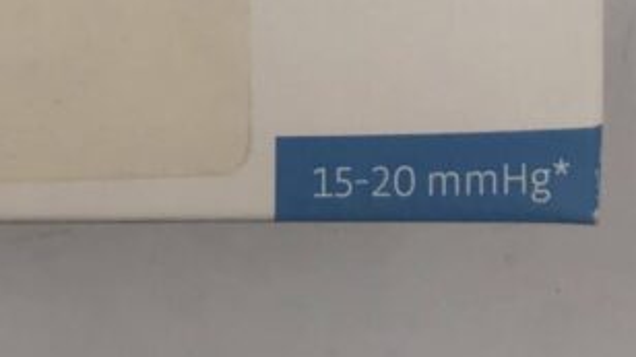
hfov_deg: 16.0
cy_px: -938
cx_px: 25
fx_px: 2225
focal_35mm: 132
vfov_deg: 7.3
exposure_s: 1/120
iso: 25
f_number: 1.8
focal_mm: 3.99
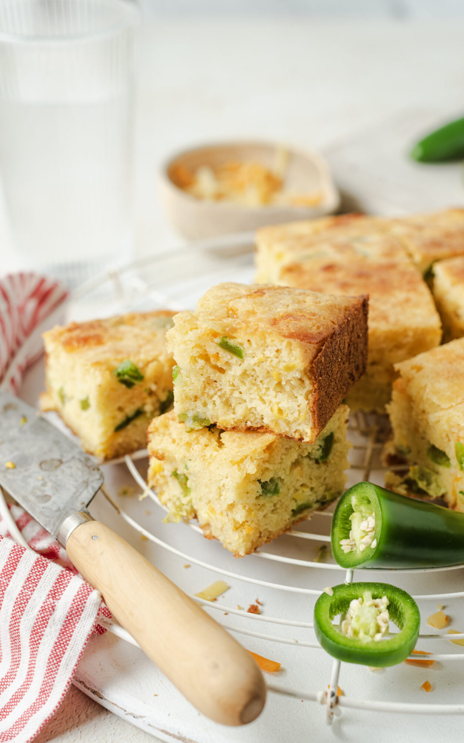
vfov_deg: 38.9
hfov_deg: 24.9
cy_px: 374
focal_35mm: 52
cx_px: 247
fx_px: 1052
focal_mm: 50
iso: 250
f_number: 5
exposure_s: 1/30
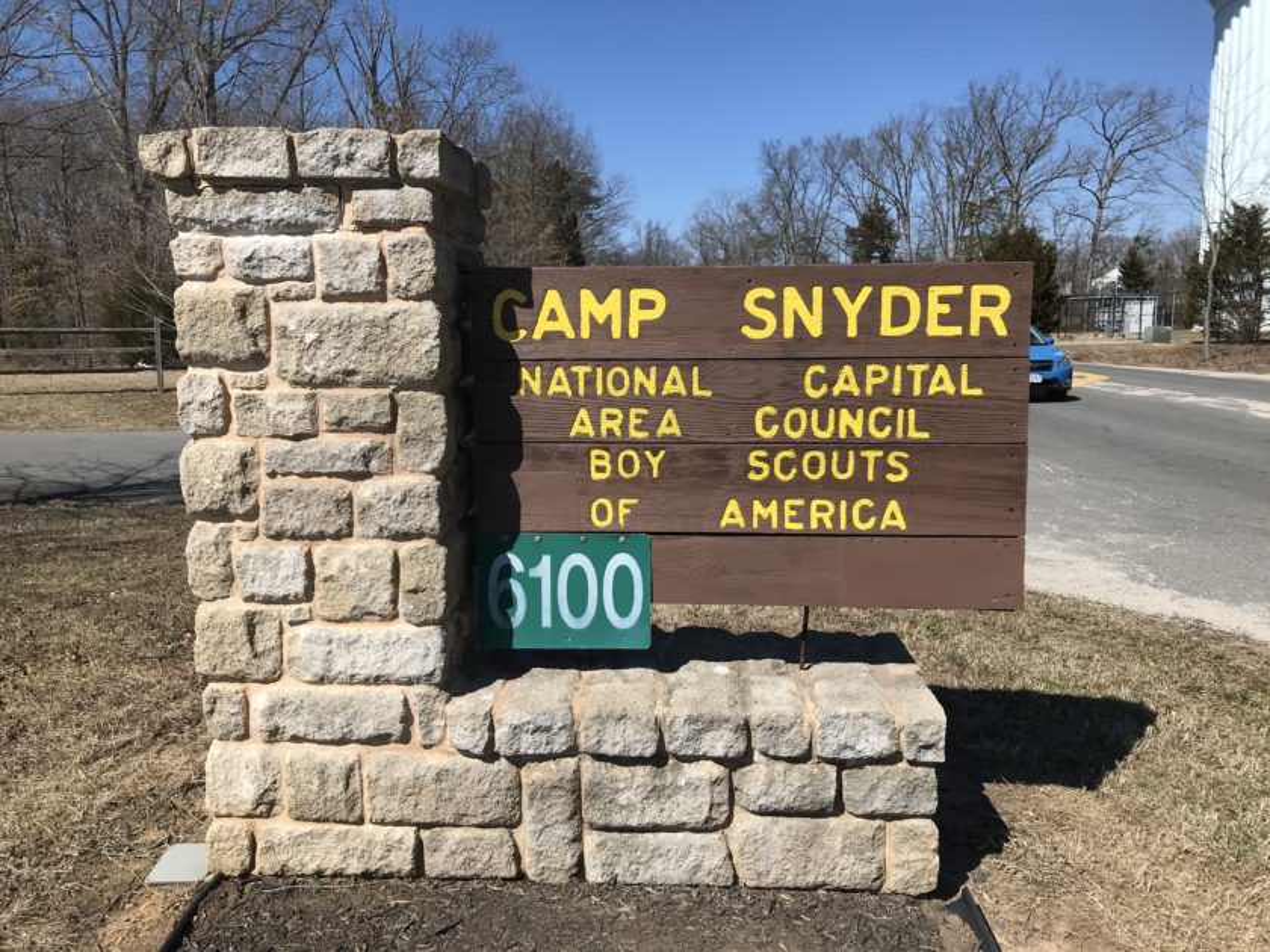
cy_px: 476
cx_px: 635
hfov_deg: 63.4
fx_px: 1027
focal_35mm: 28
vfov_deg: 49.7
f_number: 1.8
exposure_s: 1/2994
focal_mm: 3.99
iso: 20
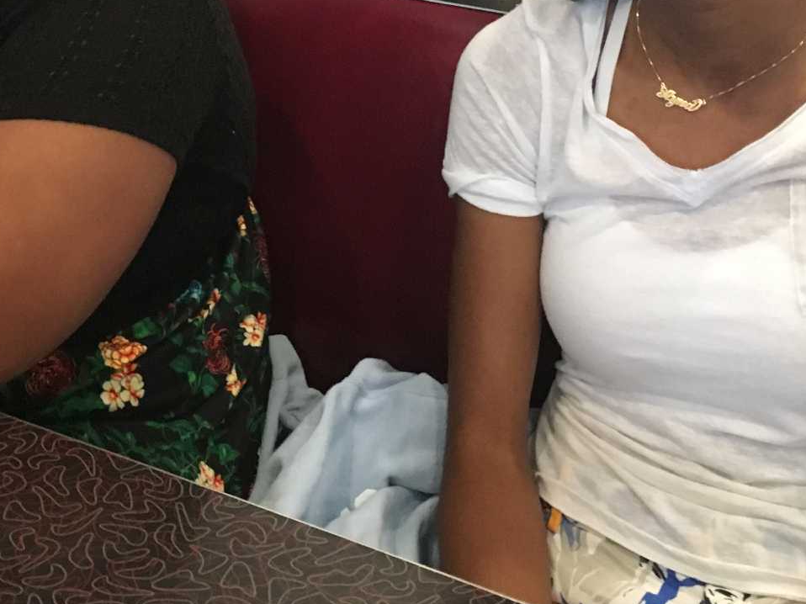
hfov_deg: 31.1
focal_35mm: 62
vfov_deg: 22.8
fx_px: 1443
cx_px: 310
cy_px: 21
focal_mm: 4.15
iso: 250
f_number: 2.2
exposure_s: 1/15
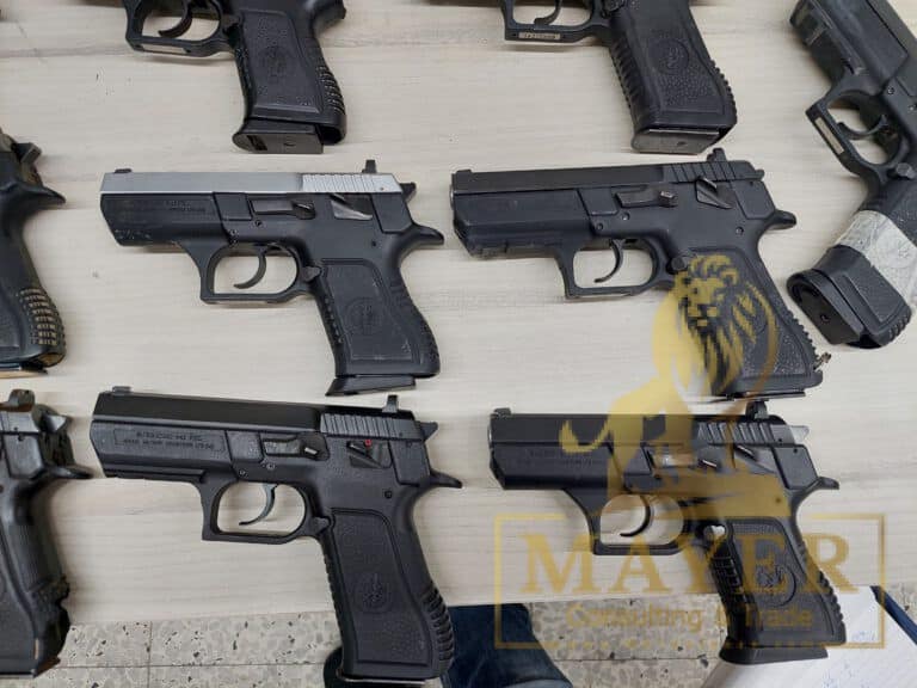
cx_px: 458
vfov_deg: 56.8
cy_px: 344
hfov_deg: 71.6
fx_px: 636
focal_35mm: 24
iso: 80
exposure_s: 1/100
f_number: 1.8
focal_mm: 5.23
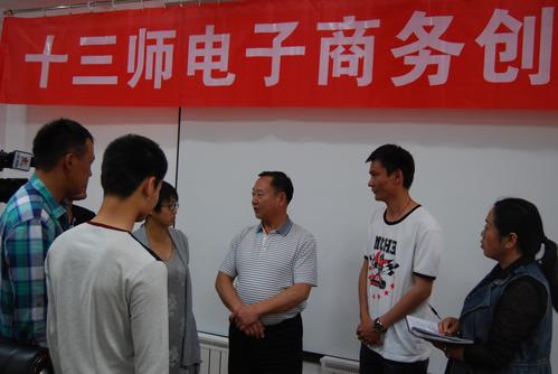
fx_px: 605
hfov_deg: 49.5
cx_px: 279
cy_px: 187
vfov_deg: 34.3
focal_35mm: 39
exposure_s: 1/30
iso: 450
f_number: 4
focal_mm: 26
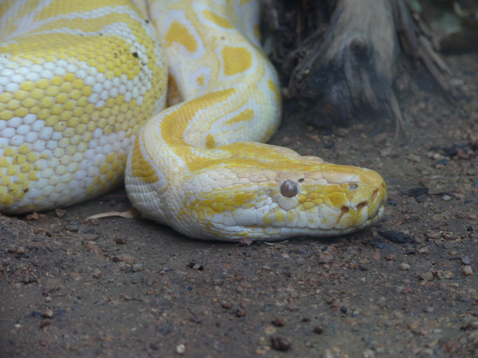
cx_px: 239
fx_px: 2085
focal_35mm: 151
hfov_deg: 13.1
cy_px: 179
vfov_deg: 9.8
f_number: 3.6
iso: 160
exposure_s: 1/30
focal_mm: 32
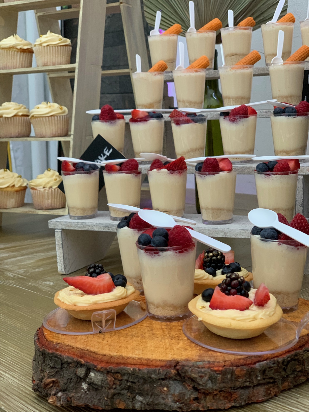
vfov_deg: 36.8
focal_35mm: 52
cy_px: 206
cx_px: 154
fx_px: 619
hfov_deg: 28.0
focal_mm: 6
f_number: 2.4
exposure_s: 1/60
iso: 160
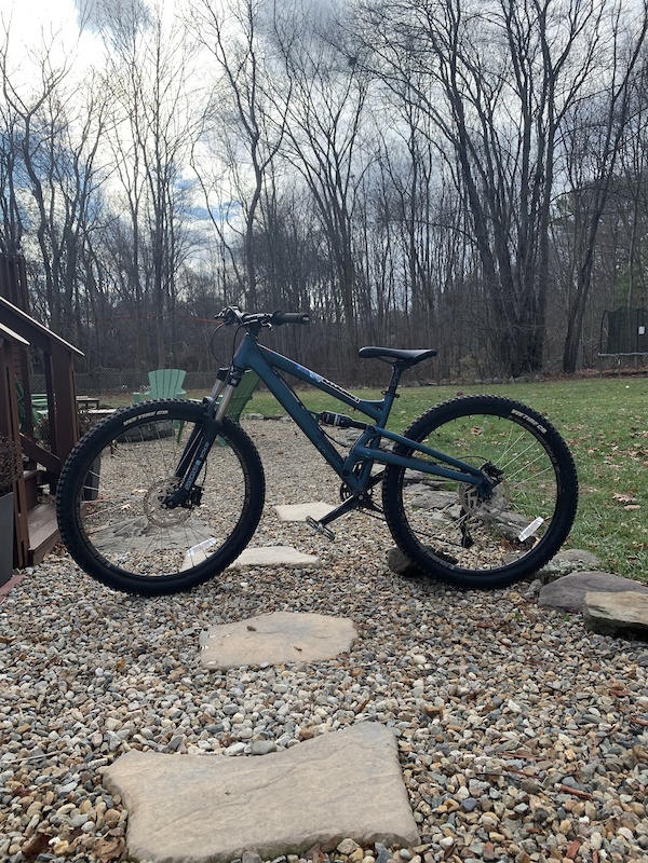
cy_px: 432
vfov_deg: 67.3
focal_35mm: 26
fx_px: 649
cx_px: 324
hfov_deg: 53.1
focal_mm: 4.25
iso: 25
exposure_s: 1/849
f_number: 1.8
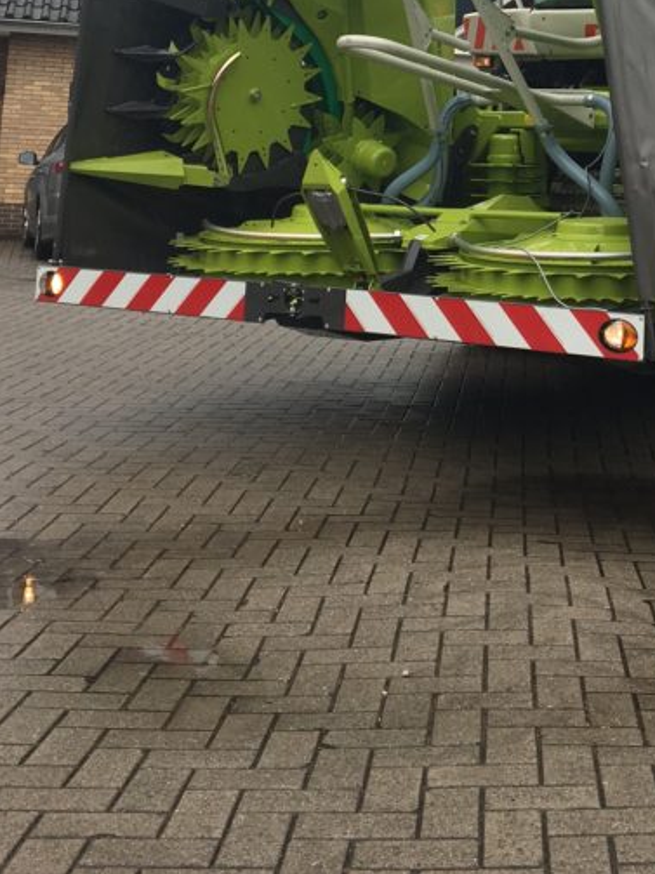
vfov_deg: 30.8
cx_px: 596
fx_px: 1489
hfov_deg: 24.1
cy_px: 45
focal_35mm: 59
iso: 25
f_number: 2.2
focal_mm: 4.15
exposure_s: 1/255
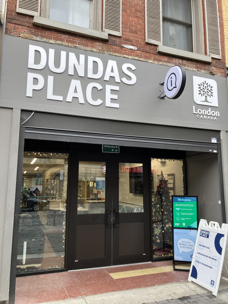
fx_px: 246
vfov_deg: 63.4
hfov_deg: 49.7
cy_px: 152
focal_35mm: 28
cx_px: 114
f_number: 1.8
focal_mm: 3.99
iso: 50
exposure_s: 1/120
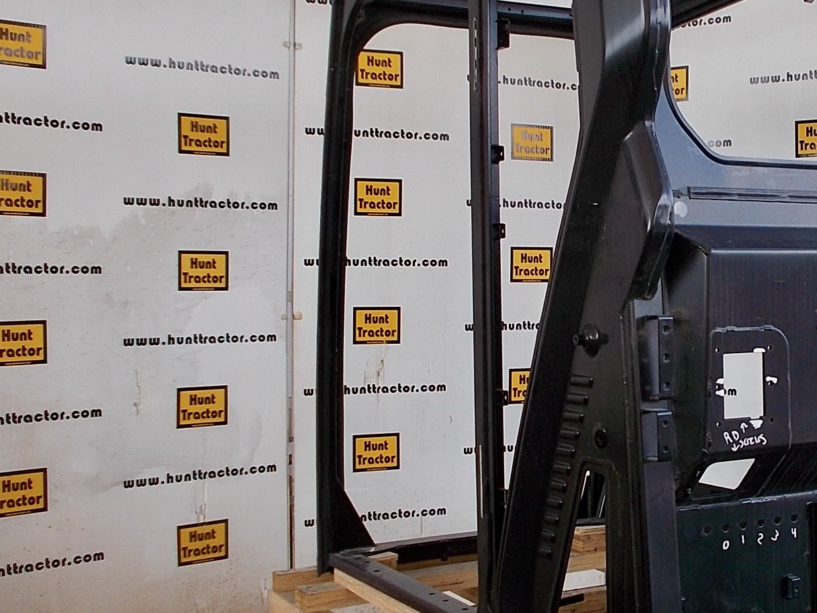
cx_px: 655
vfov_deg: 26.1
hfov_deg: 33.3
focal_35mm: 56
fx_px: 1322
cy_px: 293
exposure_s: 1/125
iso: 80
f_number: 3.4
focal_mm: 5.3
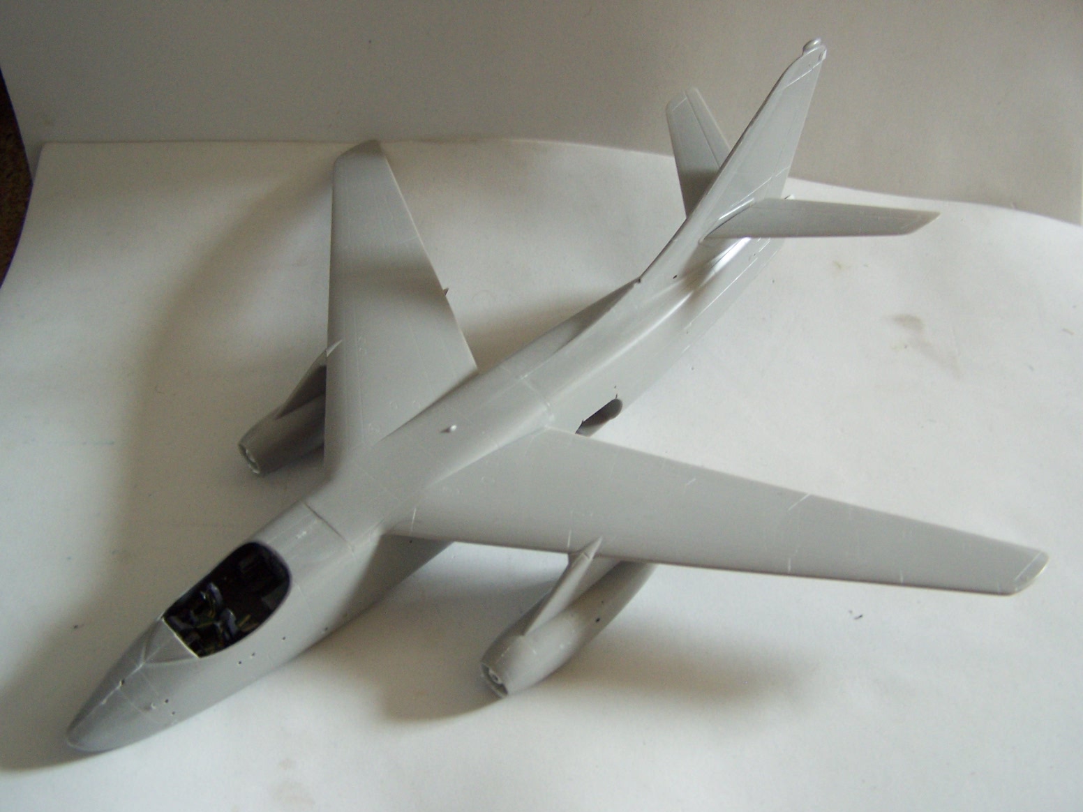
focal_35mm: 38
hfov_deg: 49.0
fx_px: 1189
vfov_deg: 37.7
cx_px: 542
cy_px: 406
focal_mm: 6.3
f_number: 2.8
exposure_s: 1/15
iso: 140
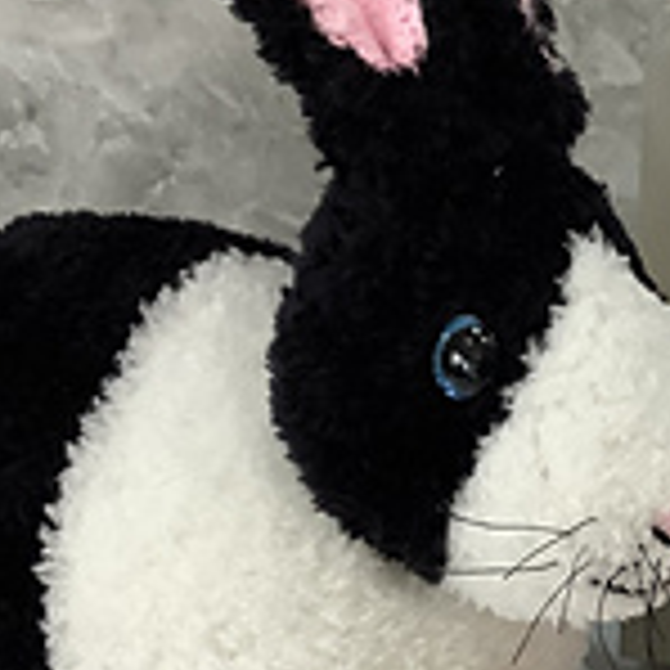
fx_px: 2015
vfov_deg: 18.8
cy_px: 495
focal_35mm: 92
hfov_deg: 18.6
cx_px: 609
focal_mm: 3.3
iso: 125
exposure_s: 1/60
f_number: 2.4
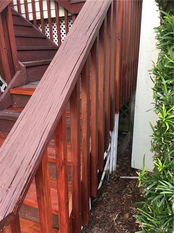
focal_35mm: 29
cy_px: 116
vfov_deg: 61.7
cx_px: 87
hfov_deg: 48.2
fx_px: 194
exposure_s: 1/30
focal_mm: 4.15
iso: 25
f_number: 2.2
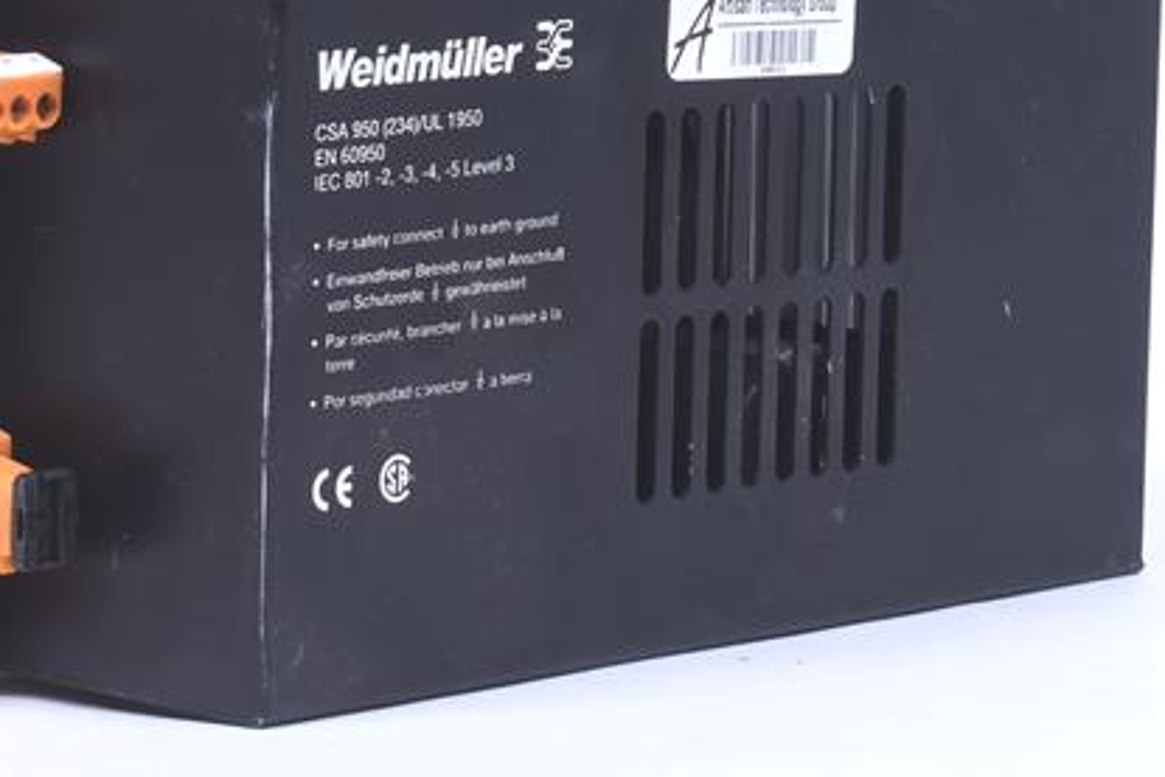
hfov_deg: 19.6
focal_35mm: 104
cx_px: 427
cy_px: 283
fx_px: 3367
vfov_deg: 13.2
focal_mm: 48
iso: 200
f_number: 16
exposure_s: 1/200
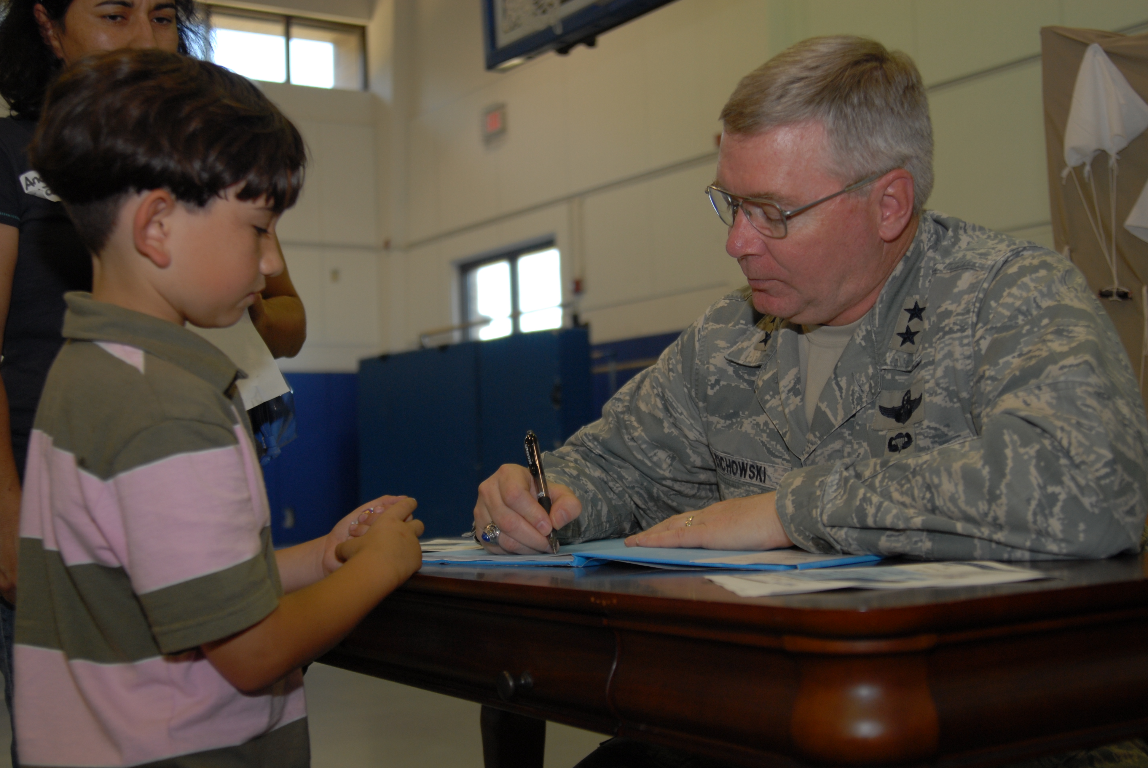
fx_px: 1532
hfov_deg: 41.1
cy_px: 384
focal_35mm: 48
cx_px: 574
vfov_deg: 28.2
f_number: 3
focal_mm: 32
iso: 200
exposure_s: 1/80
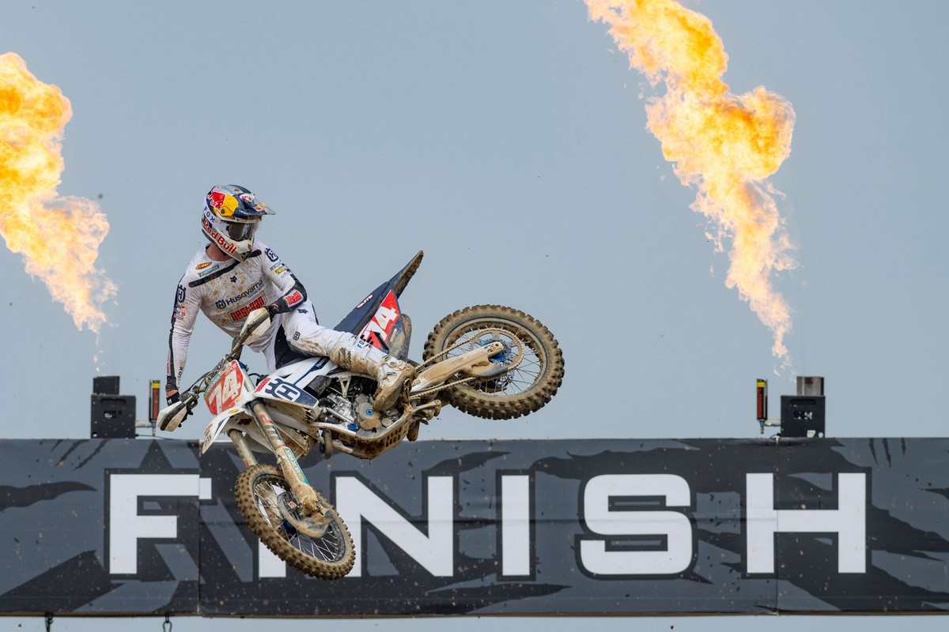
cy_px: 316
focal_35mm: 300
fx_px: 7908
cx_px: 474
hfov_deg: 6.9
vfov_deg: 4.6
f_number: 5.6
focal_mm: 300
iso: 200
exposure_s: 1/2000
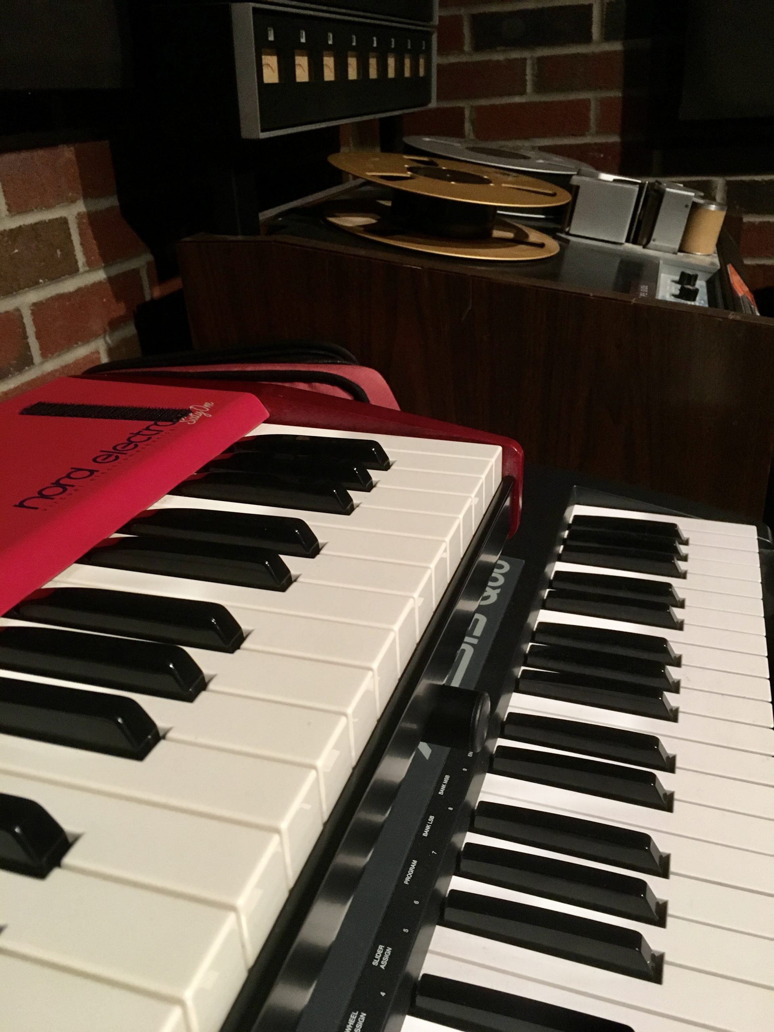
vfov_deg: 61.7
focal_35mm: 29
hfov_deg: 48.2
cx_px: 387
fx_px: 865
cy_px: 516
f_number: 2.2
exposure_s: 1/17
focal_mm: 4.15
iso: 200
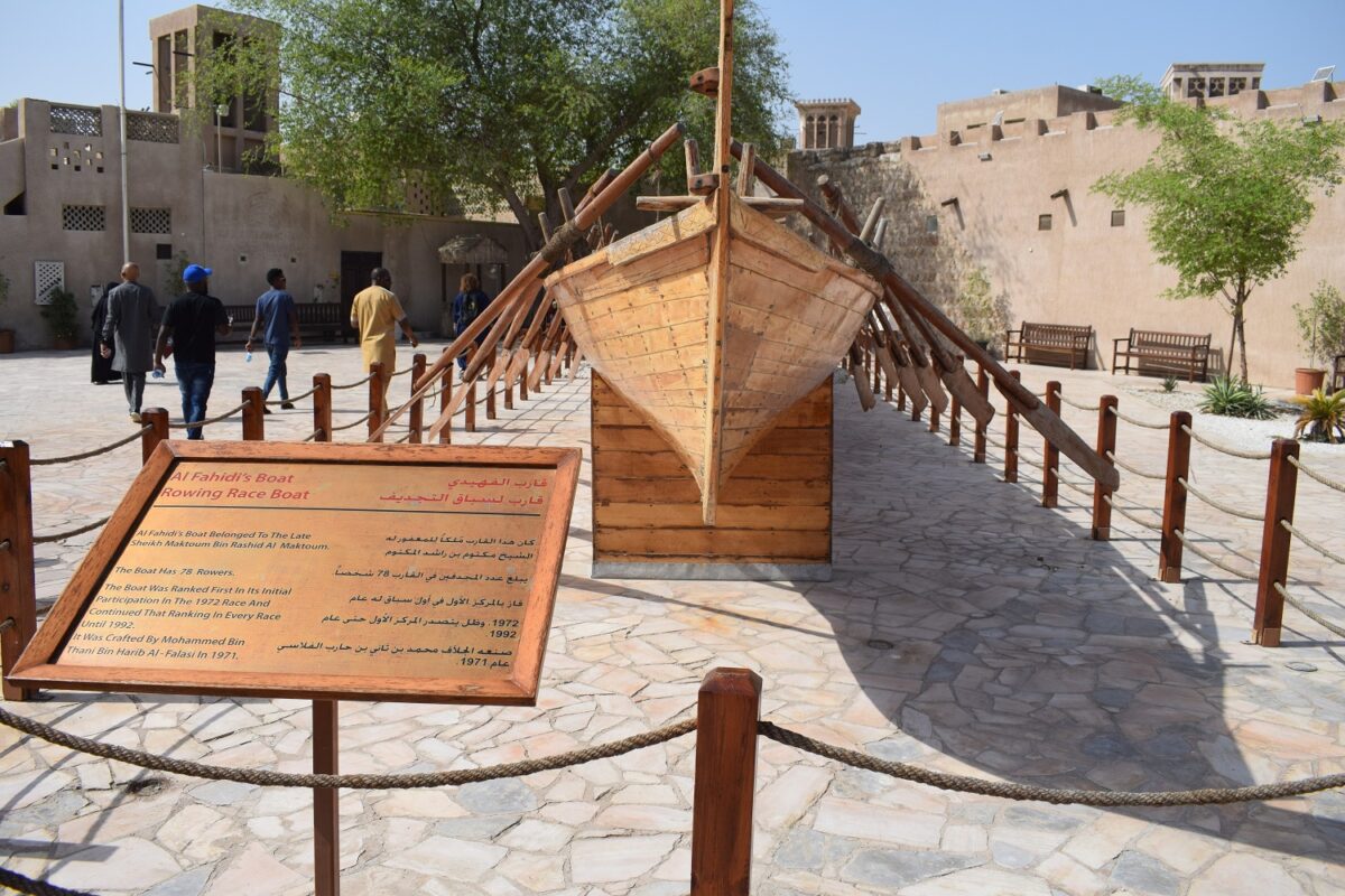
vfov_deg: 47.9
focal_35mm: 27
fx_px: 1009
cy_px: 448
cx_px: 672
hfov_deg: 67.4
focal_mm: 18
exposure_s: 1/1600
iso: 400
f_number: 7.1
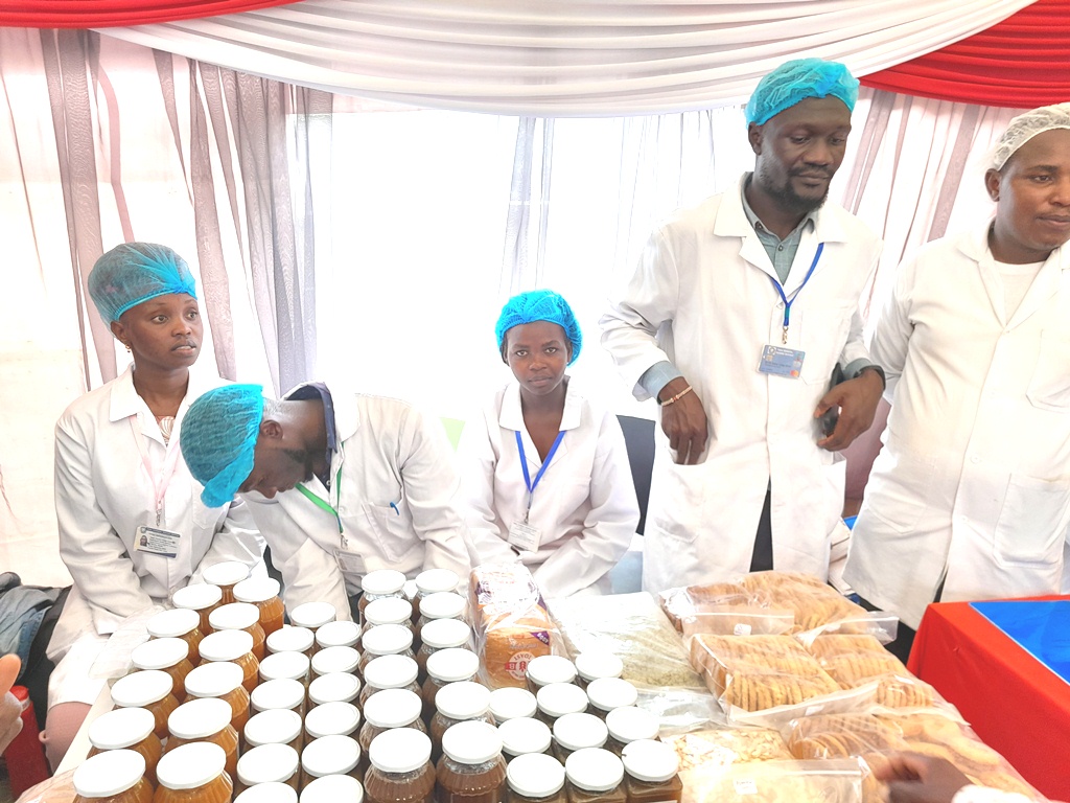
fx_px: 835
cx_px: 535
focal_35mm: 27
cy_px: 402
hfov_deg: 65.3
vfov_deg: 51.4
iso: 40
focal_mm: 4
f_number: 1.8
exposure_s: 1/50
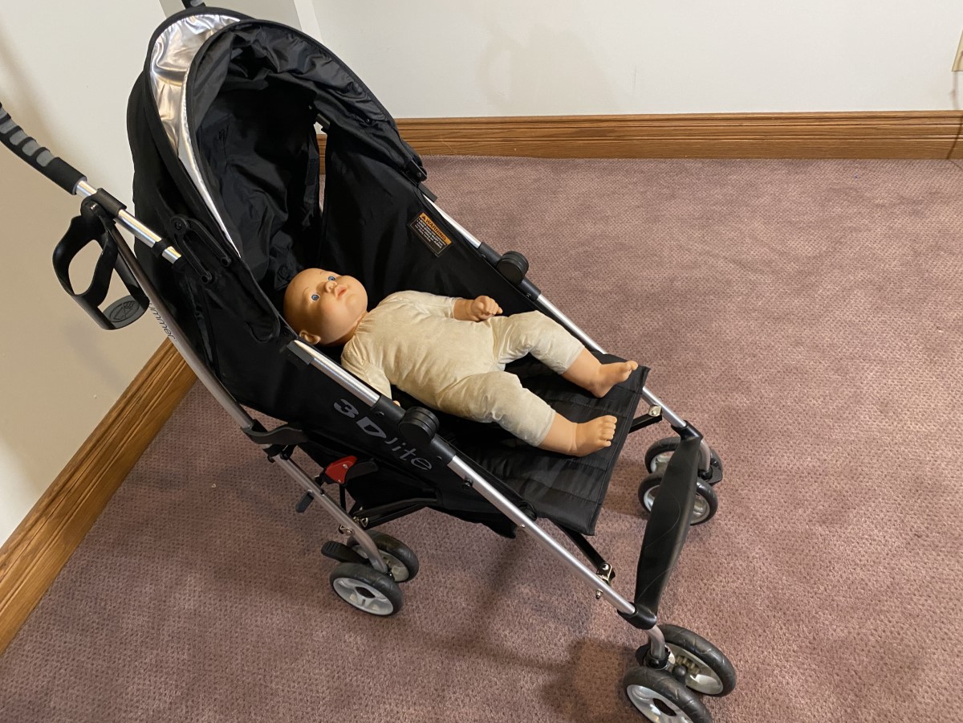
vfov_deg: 53.1
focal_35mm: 26
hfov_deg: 67.3
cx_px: 482
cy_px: 362
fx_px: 723
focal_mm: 4.25
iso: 400
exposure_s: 1/60
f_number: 1.8
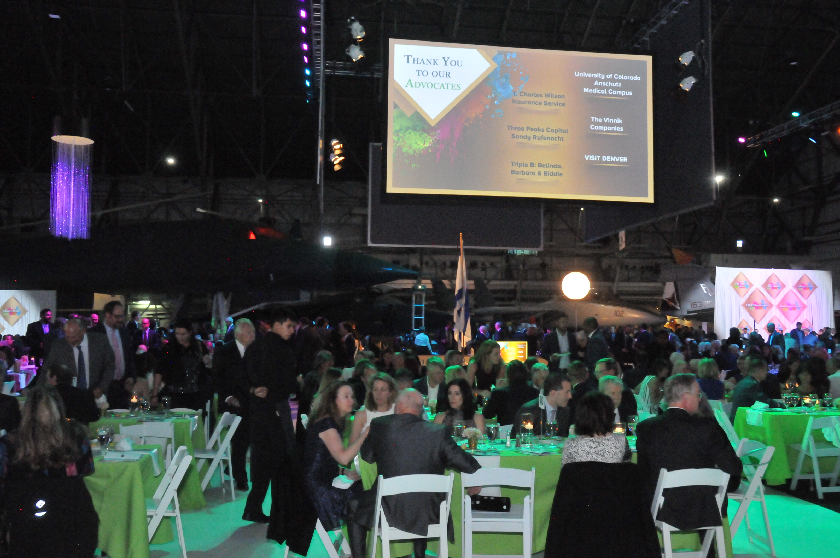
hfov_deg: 57.3
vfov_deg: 39.9
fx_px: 769
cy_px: 279
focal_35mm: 33
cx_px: 420
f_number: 8
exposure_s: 1/60
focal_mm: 22
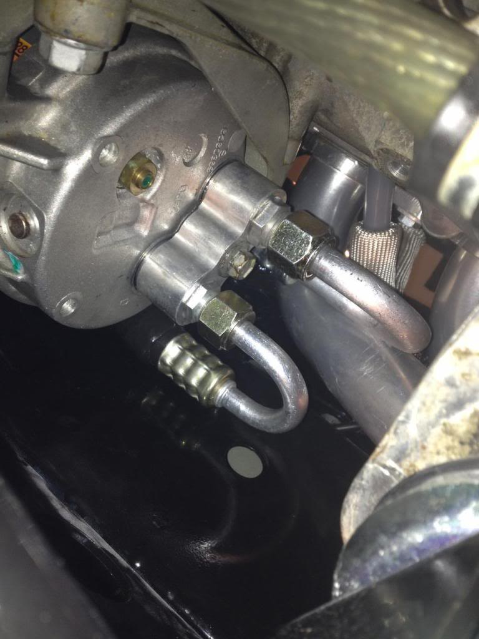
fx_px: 646
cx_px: 240
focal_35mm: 35
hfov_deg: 40.7
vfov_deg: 52.6
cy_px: 320
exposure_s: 1/20
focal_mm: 4.3
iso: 80
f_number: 2.4
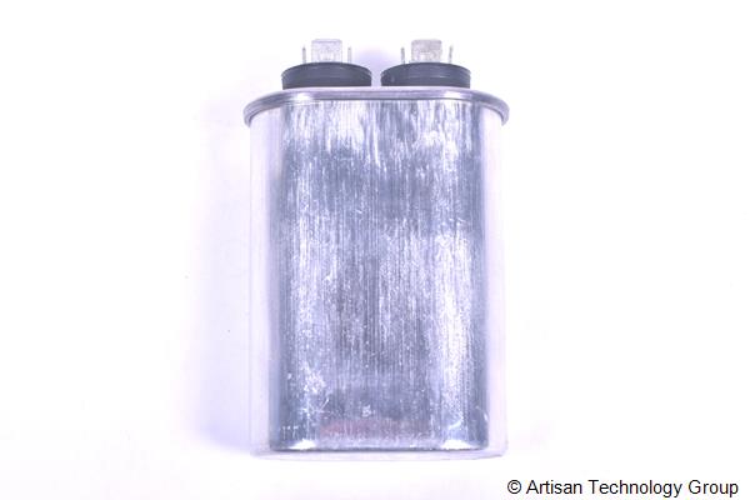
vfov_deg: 22.6
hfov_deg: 33.4
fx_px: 1250
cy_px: 250
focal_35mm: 60
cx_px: 375
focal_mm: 40
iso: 200
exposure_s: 1/200
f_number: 11
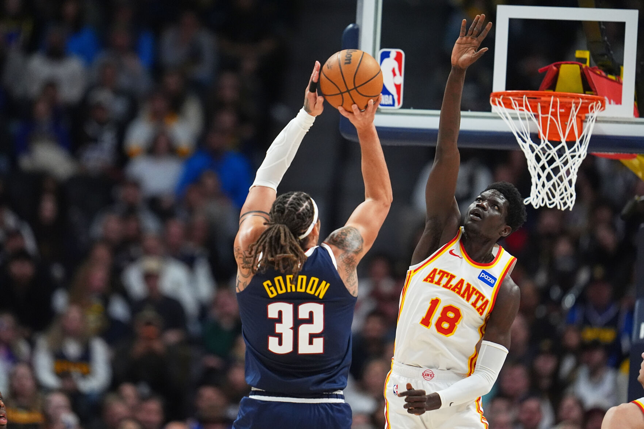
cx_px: 322
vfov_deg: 3.4
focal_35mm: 400
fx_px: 7154
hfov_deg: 5.2
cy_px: 214
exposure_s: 1/2000
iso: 5000
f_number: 3.2
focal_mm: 400
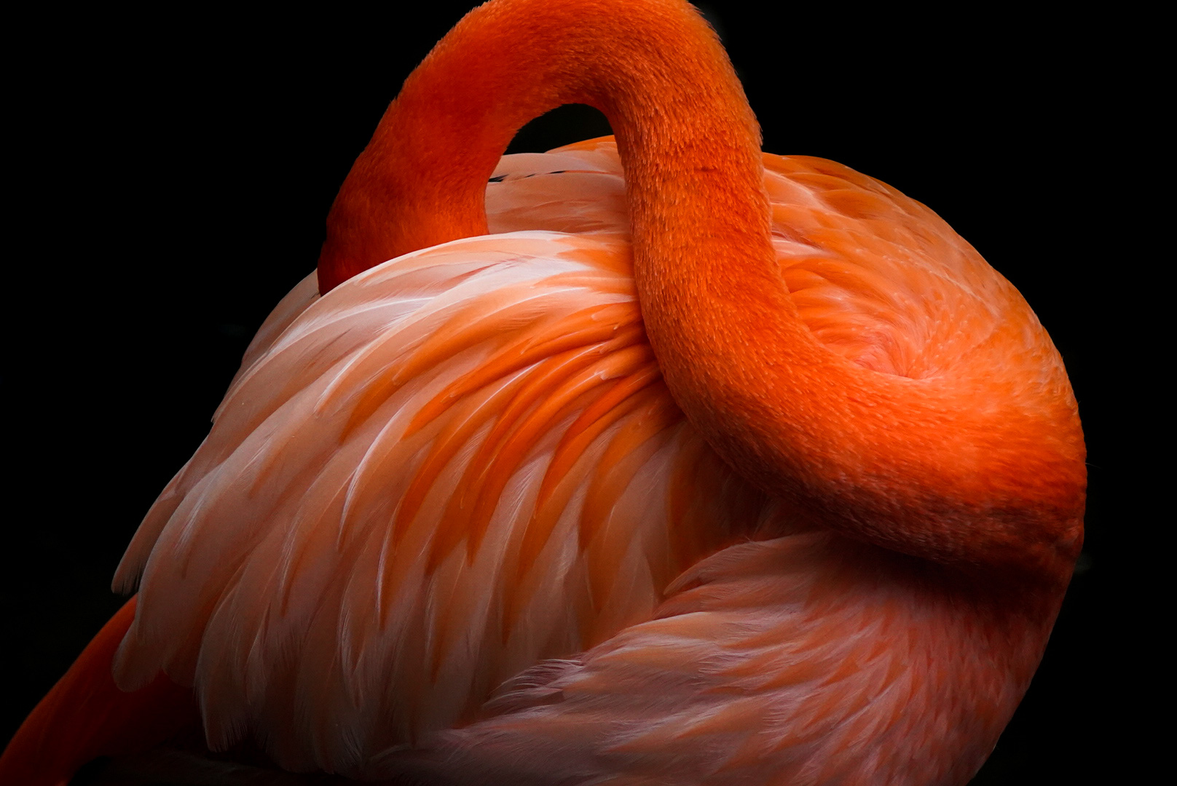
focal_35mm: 315
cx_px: 588
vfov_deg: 4.4
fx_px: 10306
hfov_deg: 6.5
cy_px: 393
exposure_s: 1/400
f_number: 6.3
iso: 5000
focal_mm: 210
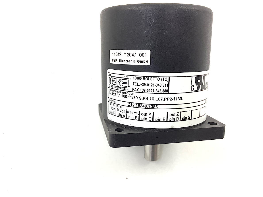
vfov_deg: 45.4
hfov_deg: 58.3
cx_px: 132
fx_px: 236
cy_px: 98
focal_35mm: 31
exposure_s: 1/50
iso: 100
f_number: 2.4
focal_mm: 3.3
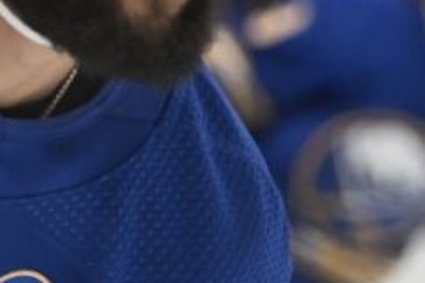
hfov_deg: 6.3
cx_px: -126
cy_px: -42
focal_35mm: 324
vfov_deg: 4.2
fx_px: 3822
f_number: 3.2
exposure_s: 1/2000
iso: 3200
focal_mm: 102
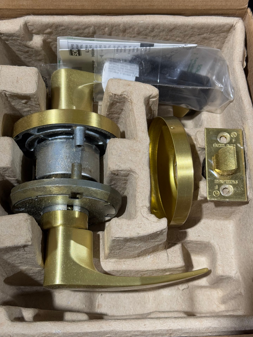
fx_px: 487
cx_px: 129
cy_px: 165
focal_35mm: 50
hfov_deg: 29.1
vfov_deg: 38.2
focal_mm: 6.76
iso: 100
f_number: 1.78
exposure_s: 1/60
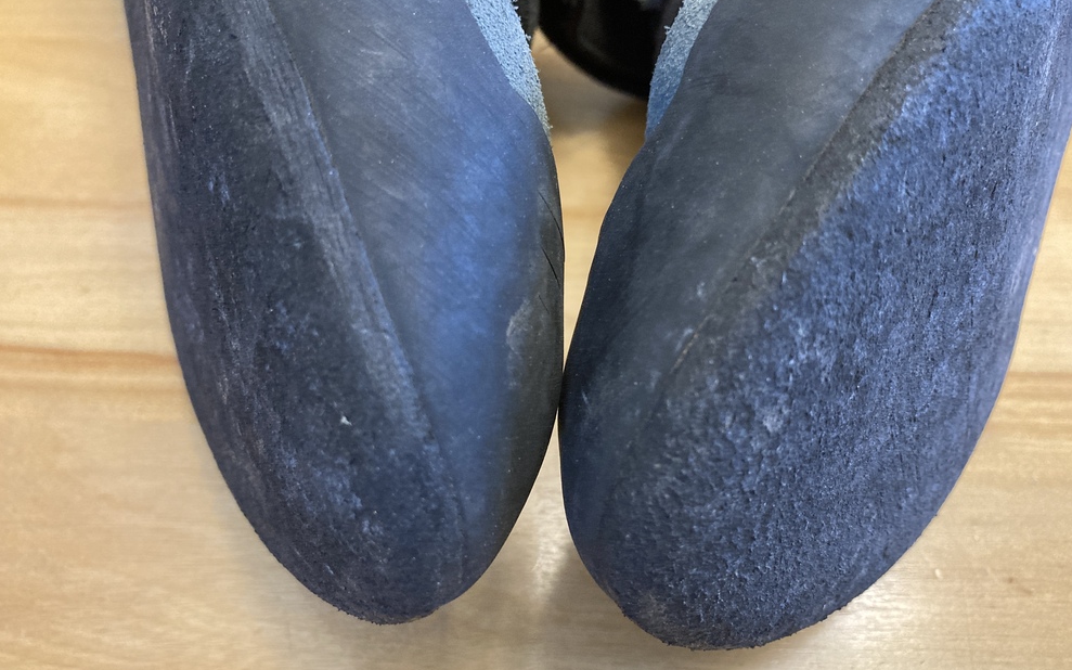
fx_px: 876
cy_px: 345
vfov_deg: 41.8
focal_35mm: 30
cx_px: 533
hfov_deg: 62.9
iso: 400
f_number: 1.8
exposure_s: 1/40
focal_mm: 3.99
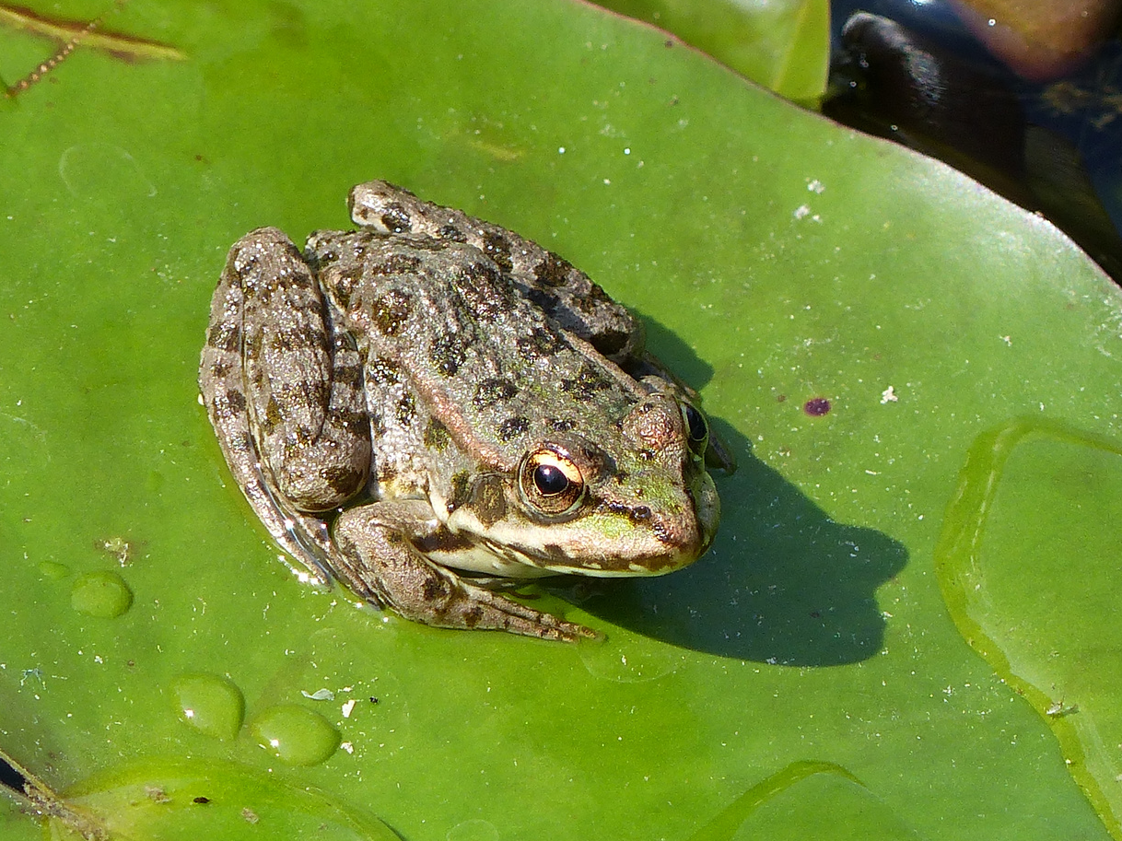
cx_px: 581
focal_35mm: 1419
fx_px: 45985
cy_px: 469
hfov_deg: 1.4
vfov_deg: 1.0
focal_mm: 108
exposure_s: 1/500
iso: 100
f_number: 4
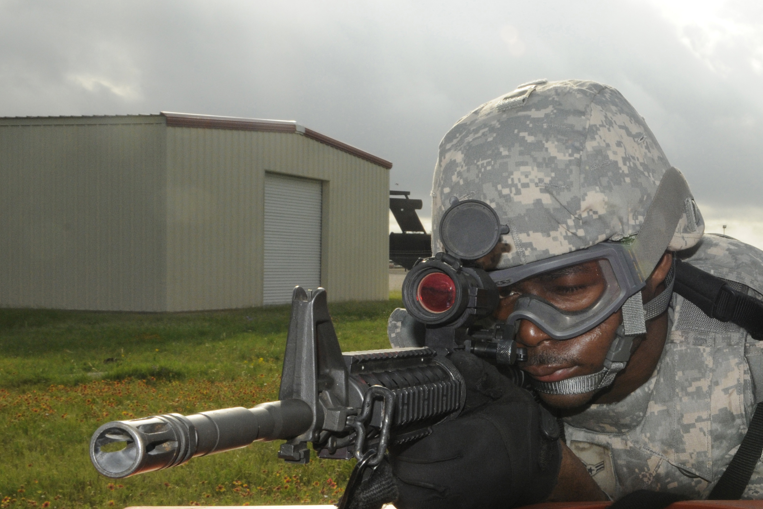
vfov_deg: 23.0
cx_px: 657
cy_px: 291
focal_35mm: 59
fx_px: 1250
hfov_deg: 32.6
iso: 500
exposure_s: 1/250
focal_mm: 22
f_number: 18
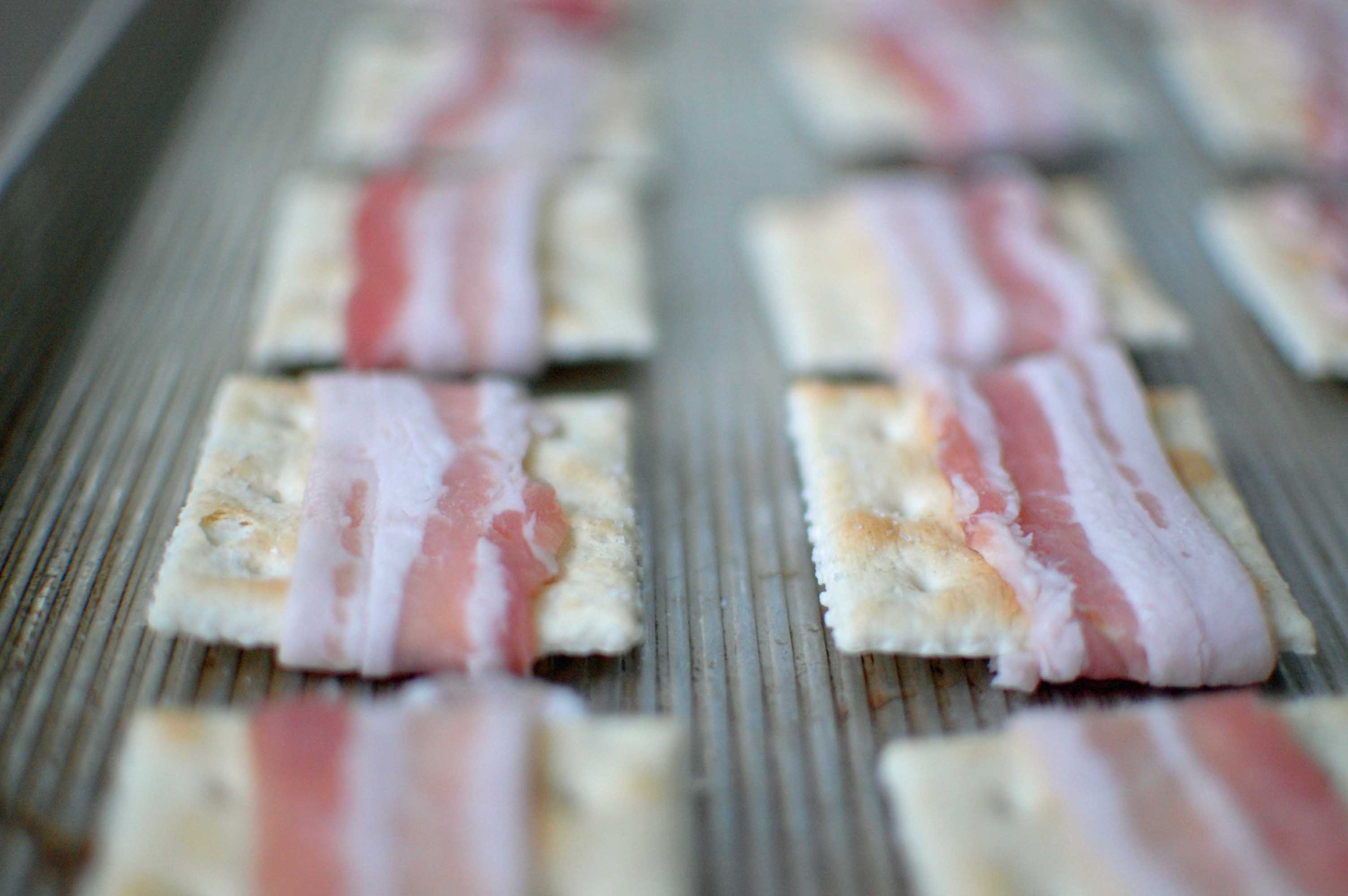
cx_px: 674
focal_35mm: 52
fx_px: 1964
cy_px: 448
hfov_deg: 37.9
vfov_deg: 25.7
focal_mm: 35
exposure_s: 1/200
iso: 800
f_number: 1.8
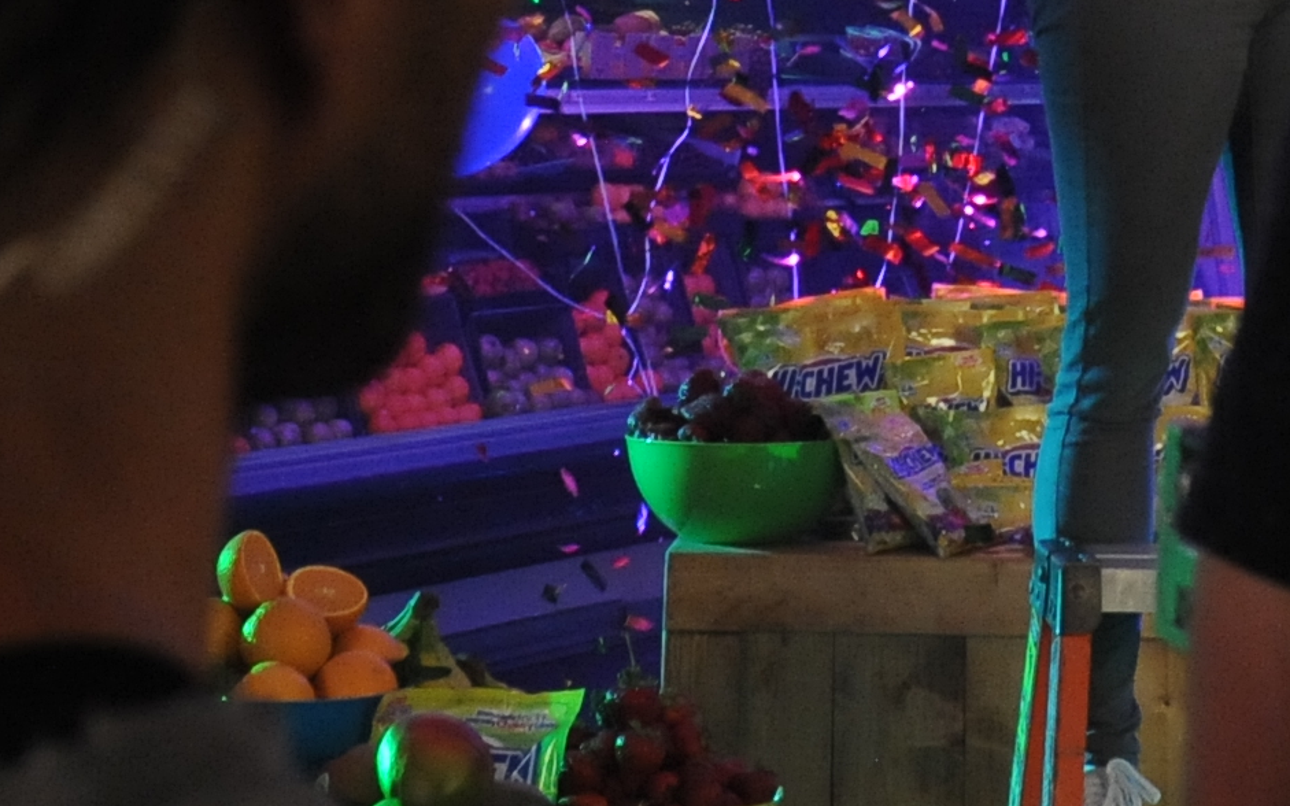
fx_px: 4535
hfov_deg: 16.0
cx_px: 1180
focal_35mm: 129
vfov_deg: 9.8
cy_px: -467
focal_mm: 28
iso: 3200
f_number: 5.6
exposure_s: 1/160
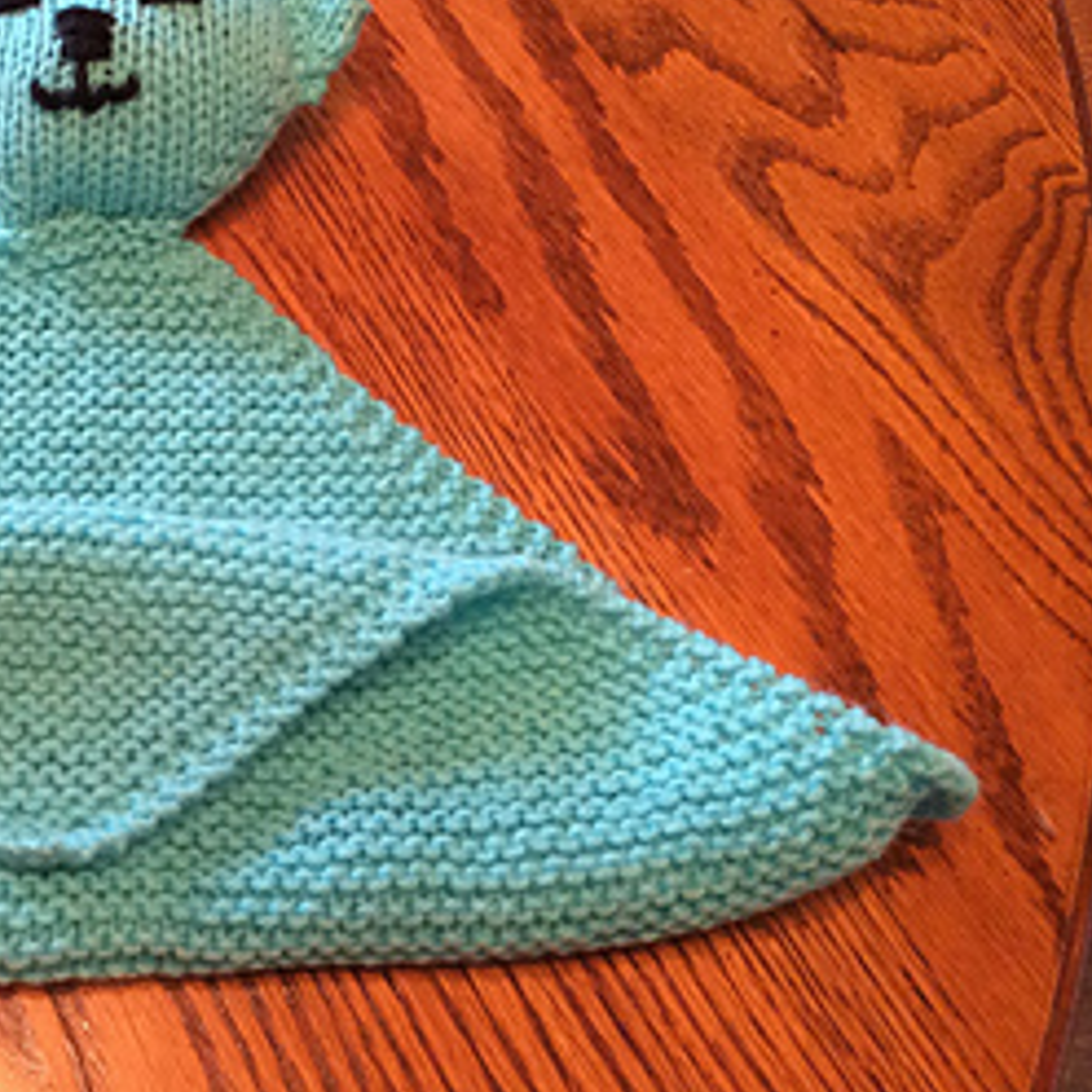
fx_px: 2034
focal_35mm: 57
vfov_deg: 30.0
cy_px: 491
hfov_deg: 28.6
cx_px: 57
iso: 200
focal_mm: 3.3
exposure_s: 1/24
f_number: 2.4
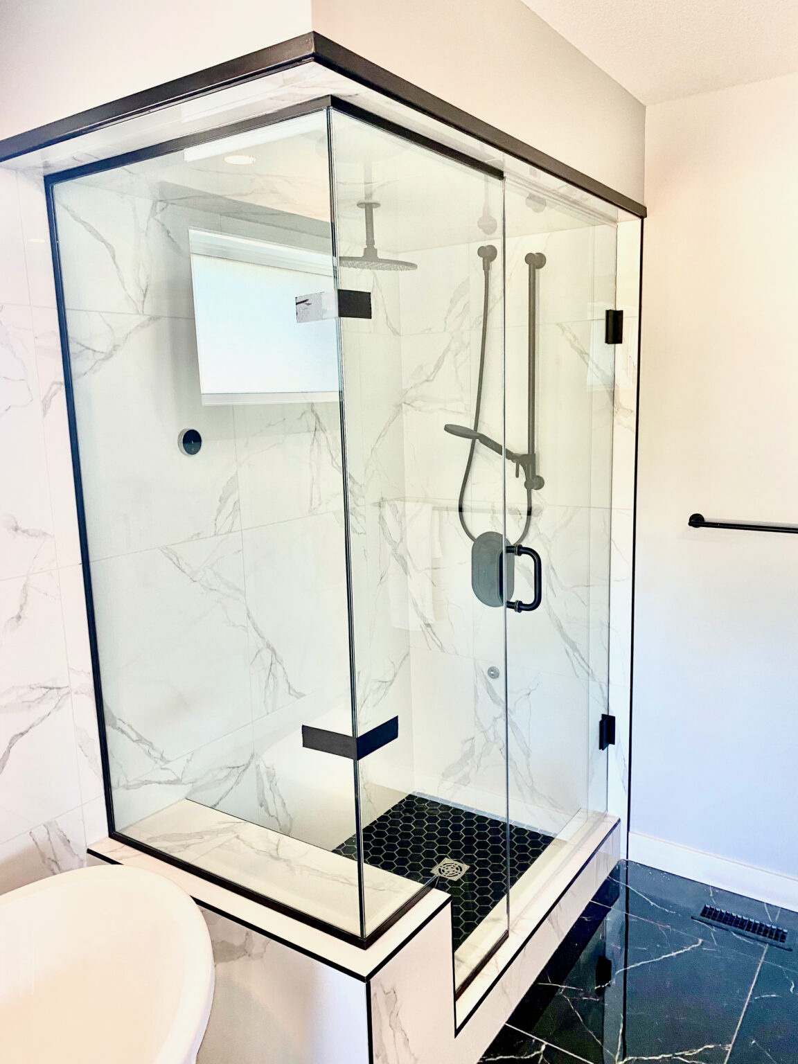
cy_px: 532
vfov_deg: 67.3
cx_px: 399
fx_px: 799
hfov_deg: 53.1
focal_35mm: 26
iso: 160
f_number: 1.8
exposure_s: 1/60
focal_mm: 4.25
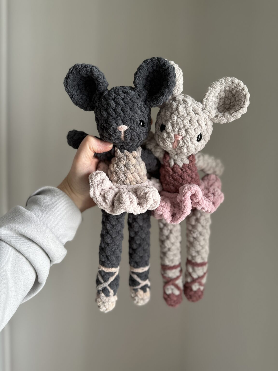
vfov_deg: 71.6
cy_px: 186
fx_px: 257
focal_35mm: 24
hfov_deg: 56.8
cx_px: 139
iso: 250
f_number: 1.78
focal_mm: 6.86
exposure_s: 1/91
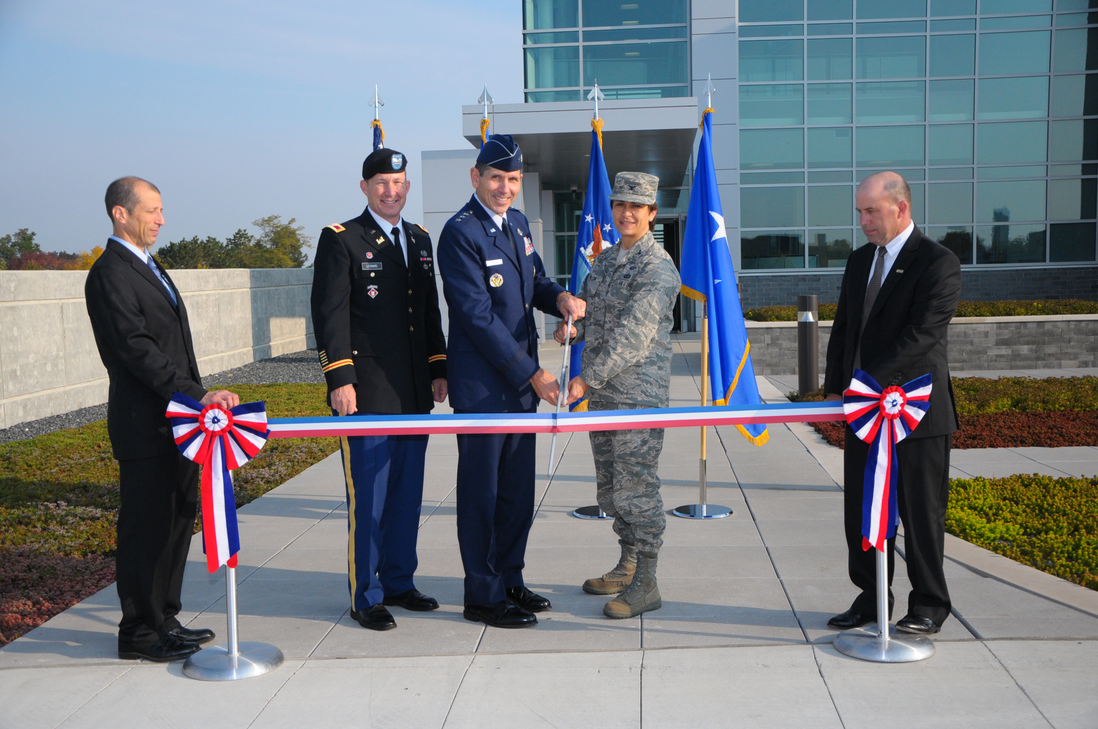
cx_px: 549
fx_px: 1188
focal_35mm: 39
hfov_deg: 49.6
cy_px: 364
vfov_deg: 34.1
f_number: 4
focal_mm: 26
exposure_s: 1/4000
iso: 640
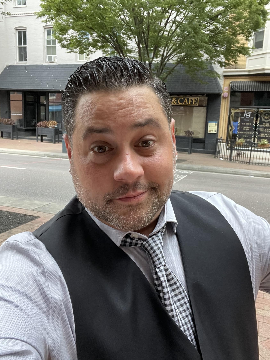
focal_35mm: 31
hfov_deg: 45.4
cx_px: 137
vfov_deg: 58.3
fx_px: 322
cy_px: 180
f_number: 2.2
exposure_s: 1/60
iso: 250
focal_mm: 2.71
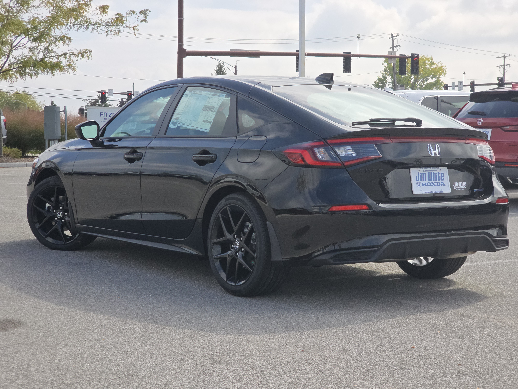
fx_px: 1033
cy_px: 194
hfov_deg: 28.2
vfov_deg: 21.3
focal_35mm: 69
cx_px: 259
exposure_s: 1/2105
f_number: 2.4
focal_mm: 7.9
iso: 50
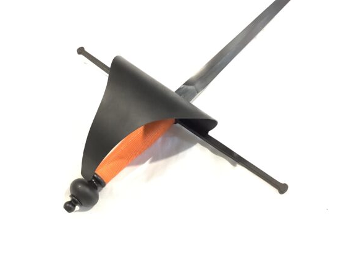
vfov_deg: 41.8
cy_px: 131
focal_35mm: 34
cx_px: 168
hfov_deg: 54.0
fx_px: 332
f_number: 2.4
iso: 400
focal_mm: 3.3
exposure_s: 1/30
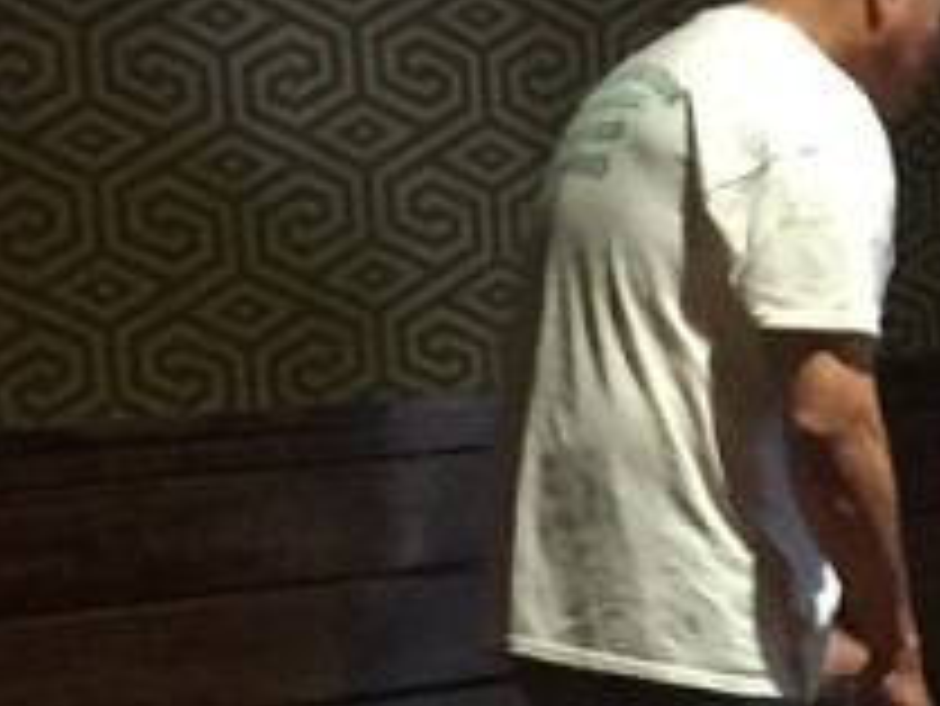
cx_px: 1772
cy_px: 863
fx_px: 4619
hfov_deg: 10.8
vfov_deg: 8.6
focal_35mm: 170
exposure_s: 1/8
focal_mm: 4.15
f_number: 2.2
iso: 125
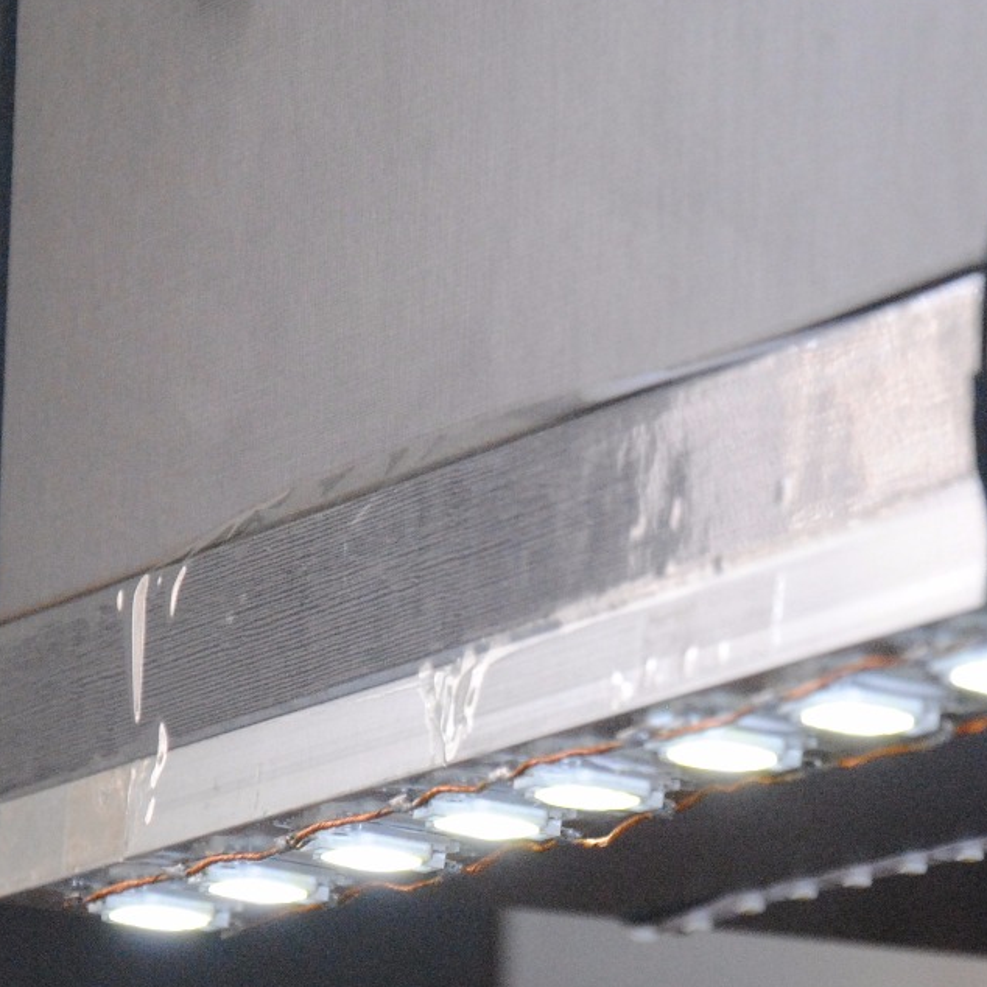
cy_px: 796
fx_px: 11003
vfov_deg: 5.1
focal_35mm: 341
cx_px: 619
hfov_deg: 5.1
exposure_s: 1/125
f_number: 5.6
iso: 1600
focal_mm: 105
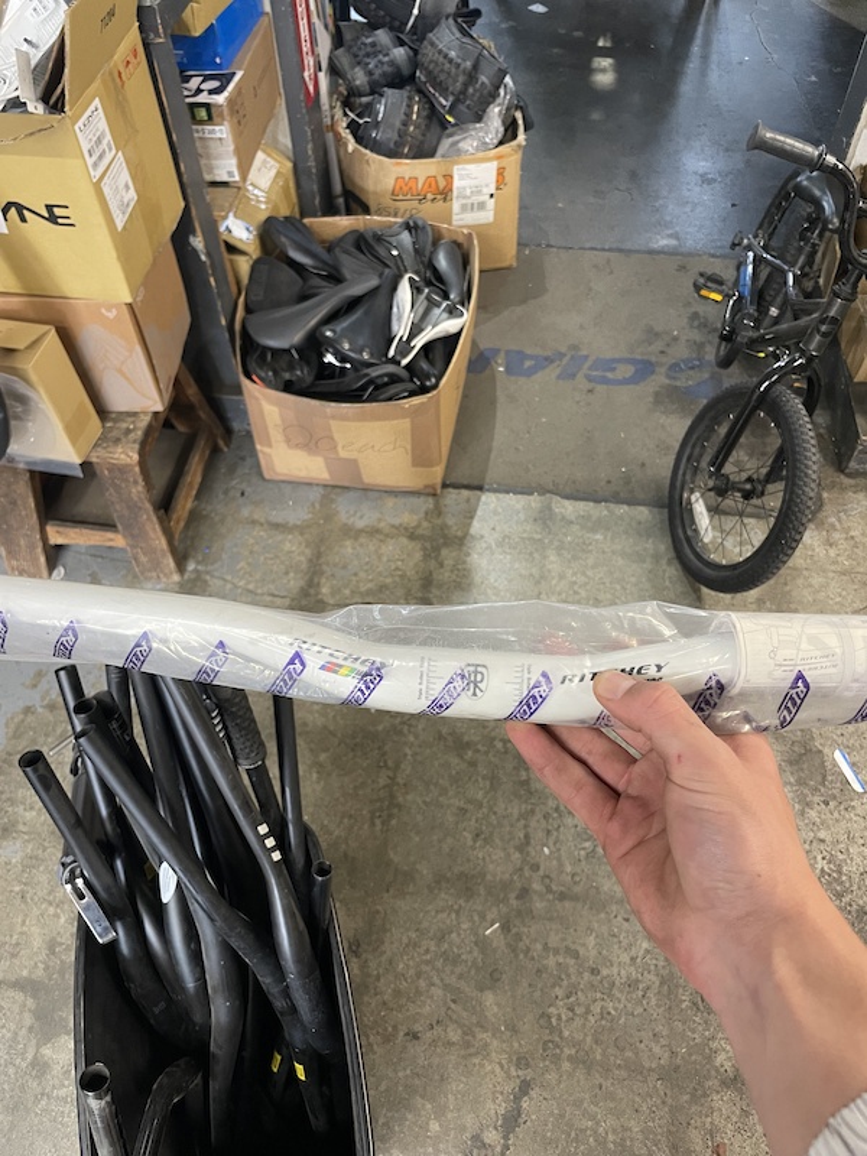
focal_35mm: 26
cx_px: 434
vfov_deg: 67.3
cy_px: 578
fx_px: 868
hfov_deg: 53.1
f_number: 1.6
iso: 250
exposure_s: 1/60
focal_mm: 4.2
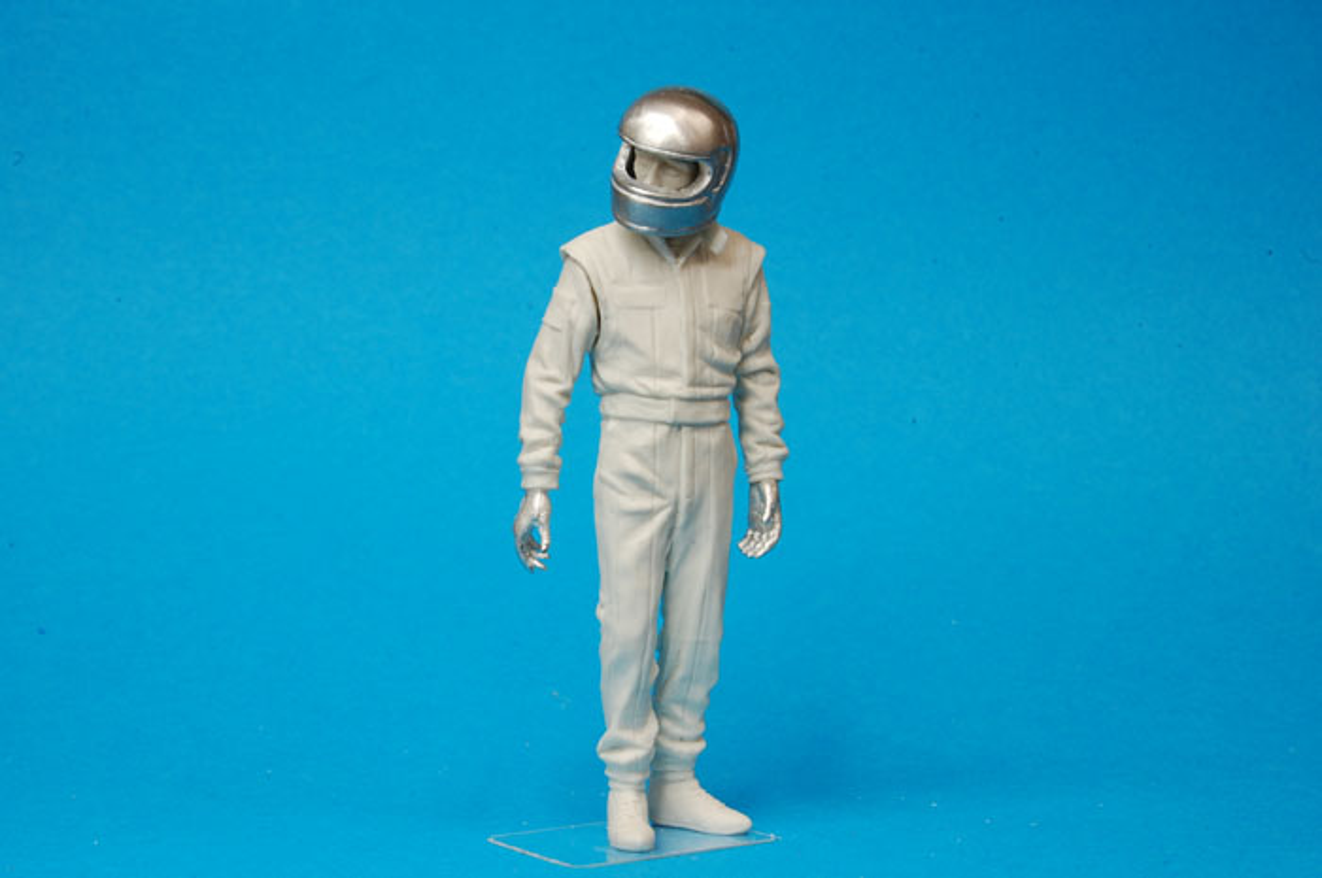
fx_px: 3026
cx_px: 661
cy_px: 439
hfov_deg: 24.6
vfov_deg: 16.5
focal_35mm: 82
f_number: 25
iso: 200
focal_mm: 55
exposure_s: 1/2
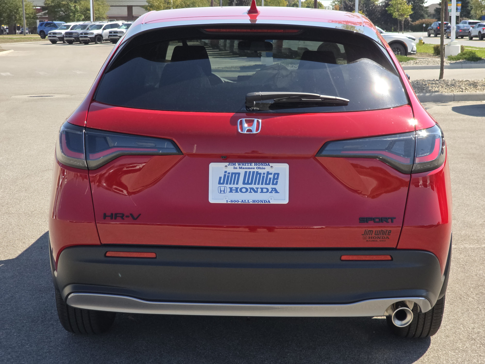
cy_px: 182
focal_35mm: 69
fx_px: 967
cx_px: 242
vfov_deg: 21.3
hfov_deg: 28.2
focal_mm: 7.9
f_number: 2.4
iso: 50
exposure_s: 1/1058
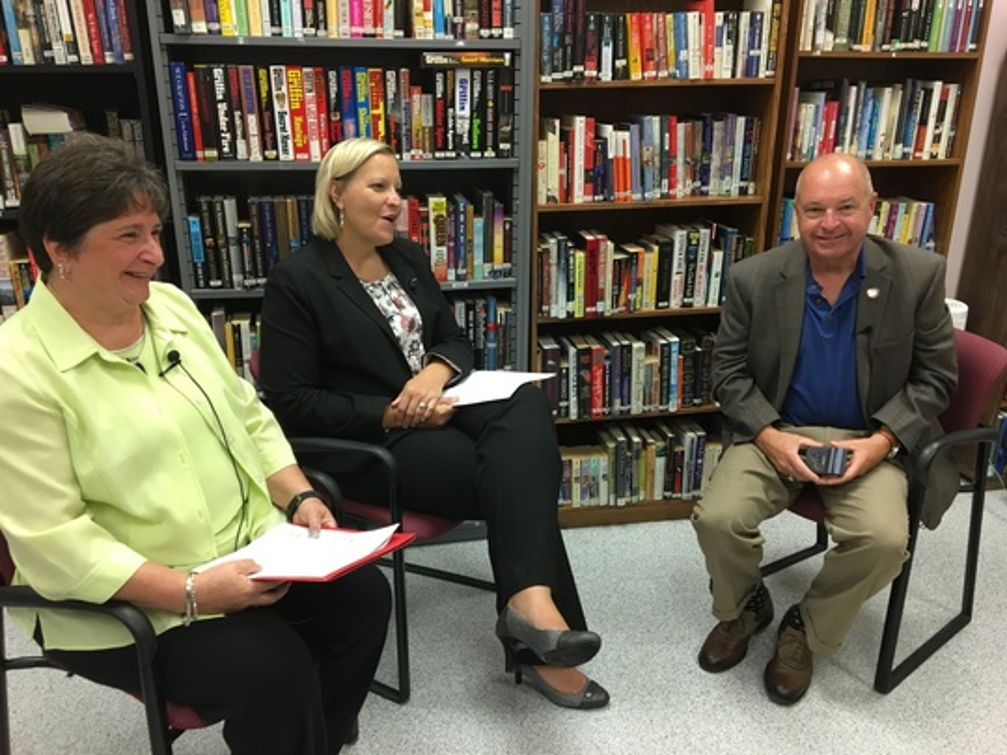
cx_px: 504
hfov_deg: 61.7
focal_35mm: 29
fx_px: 844
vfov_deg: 48.2
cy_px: 378
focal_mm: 4.15
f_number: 2.2
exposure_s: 1/30
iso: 100
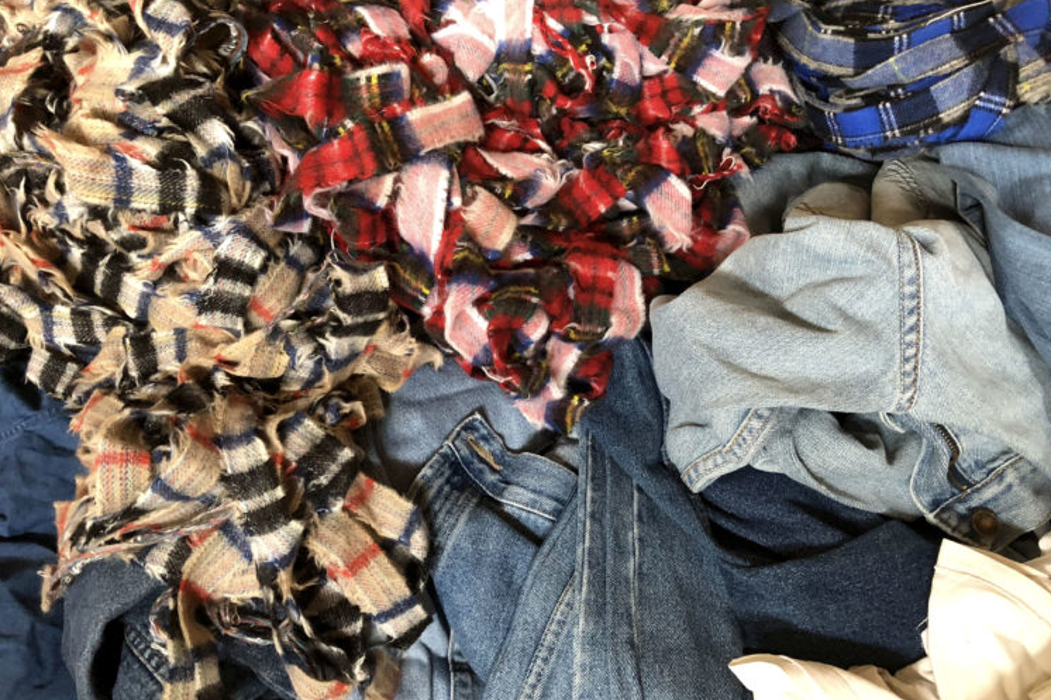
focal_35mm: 30
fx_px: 876
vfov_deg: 43.6
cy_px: 352
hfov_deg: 61.9
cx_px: 520
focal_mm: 3.99
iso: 100
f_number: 1.8
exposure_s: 1/12
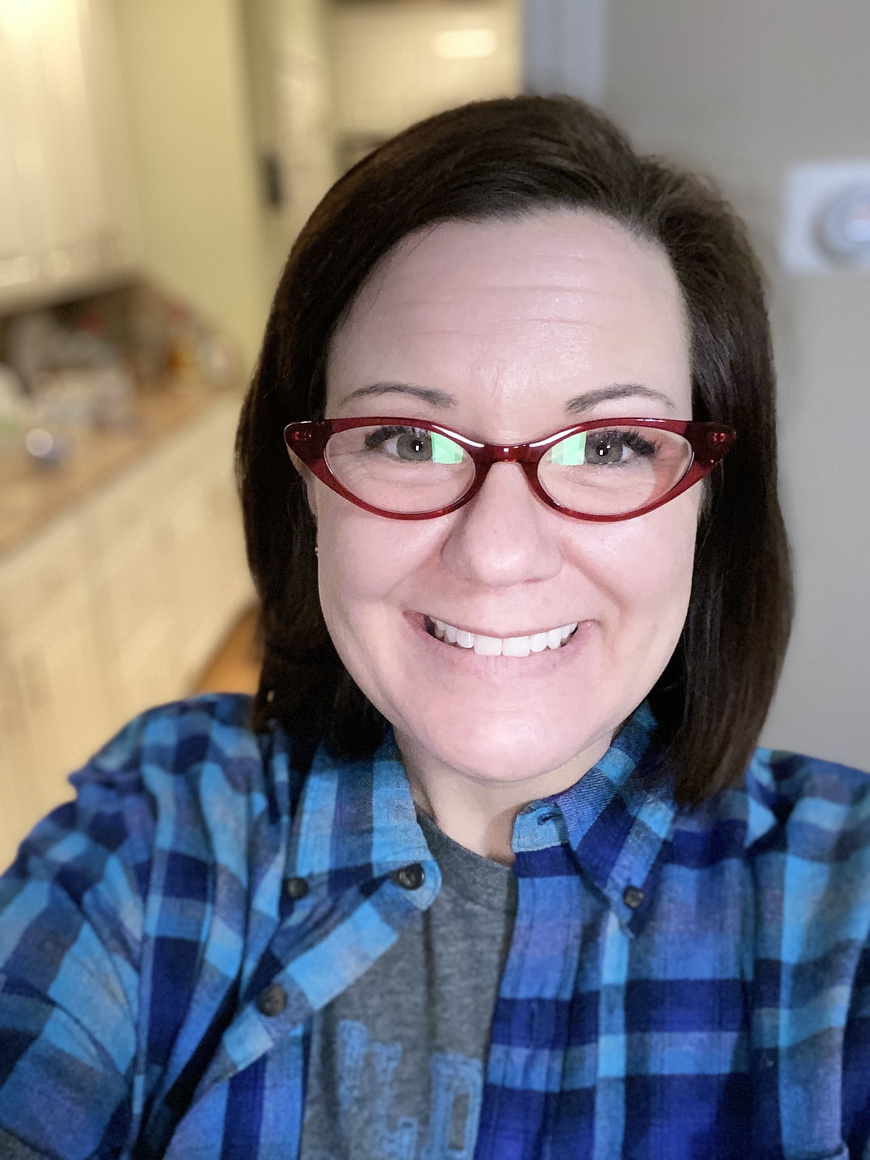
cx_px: 435
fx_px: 1005
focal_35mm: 30
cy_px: 580
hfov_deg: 46.8
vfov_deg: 60.0
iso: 400
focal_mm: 2.71
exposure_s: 1/30
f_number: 2.2
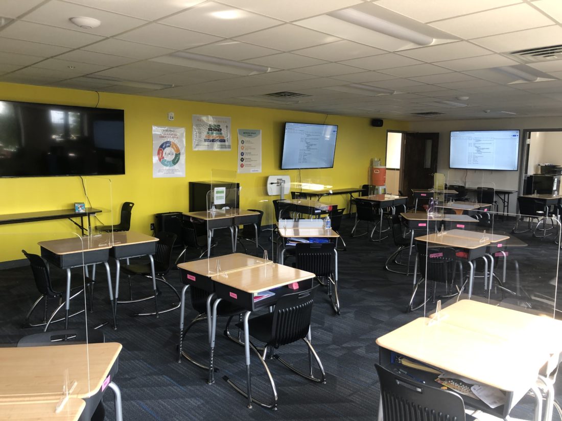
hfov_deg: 63.4
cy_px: 210
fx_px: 455
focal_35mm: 28
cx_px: 281
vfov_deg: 49.7
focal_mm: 3.99
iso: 25
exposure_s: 1/30
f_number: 1.8
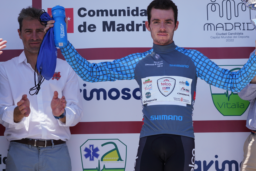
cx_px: 165
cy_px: 74
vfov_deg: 5.2
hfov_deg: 7.7
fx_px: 1892
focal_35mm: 266
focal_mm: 185
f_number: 4
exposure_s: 1/1000
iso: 160
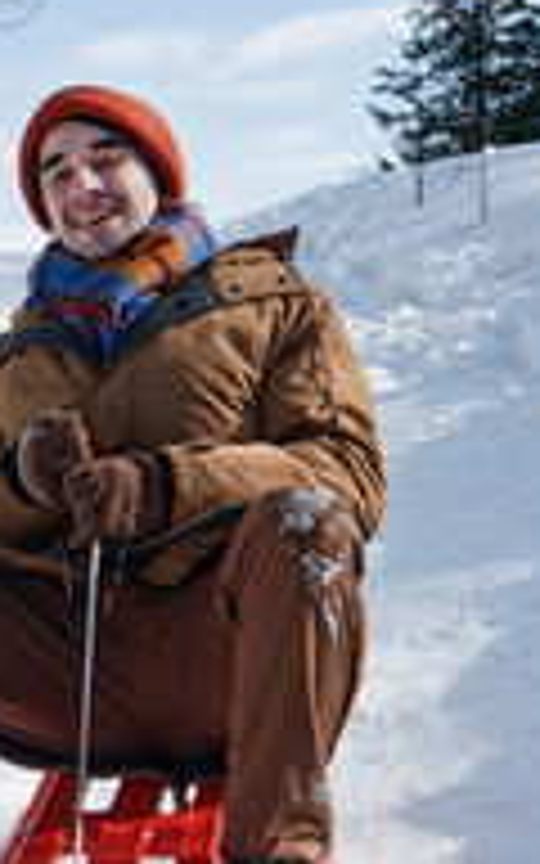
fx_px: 1766
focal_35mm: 75
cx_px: 58
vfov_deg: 27.3
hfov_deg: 17.1
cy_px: 605
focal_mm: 16
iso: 160
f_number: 4
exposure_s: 1/800
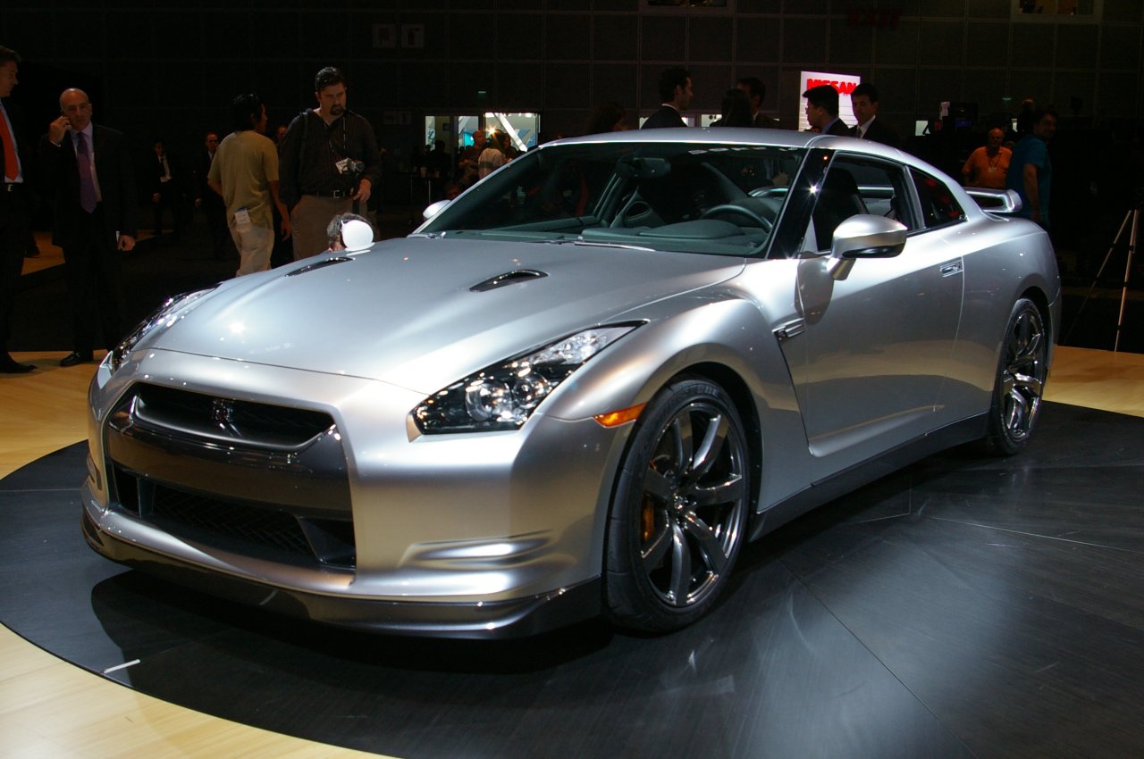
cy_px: 380
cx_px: 572
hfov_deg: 55.2
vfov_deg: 38.3
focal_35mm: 34
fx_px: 1095
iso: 400
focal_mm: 23
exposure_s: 1/90
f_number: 6.7
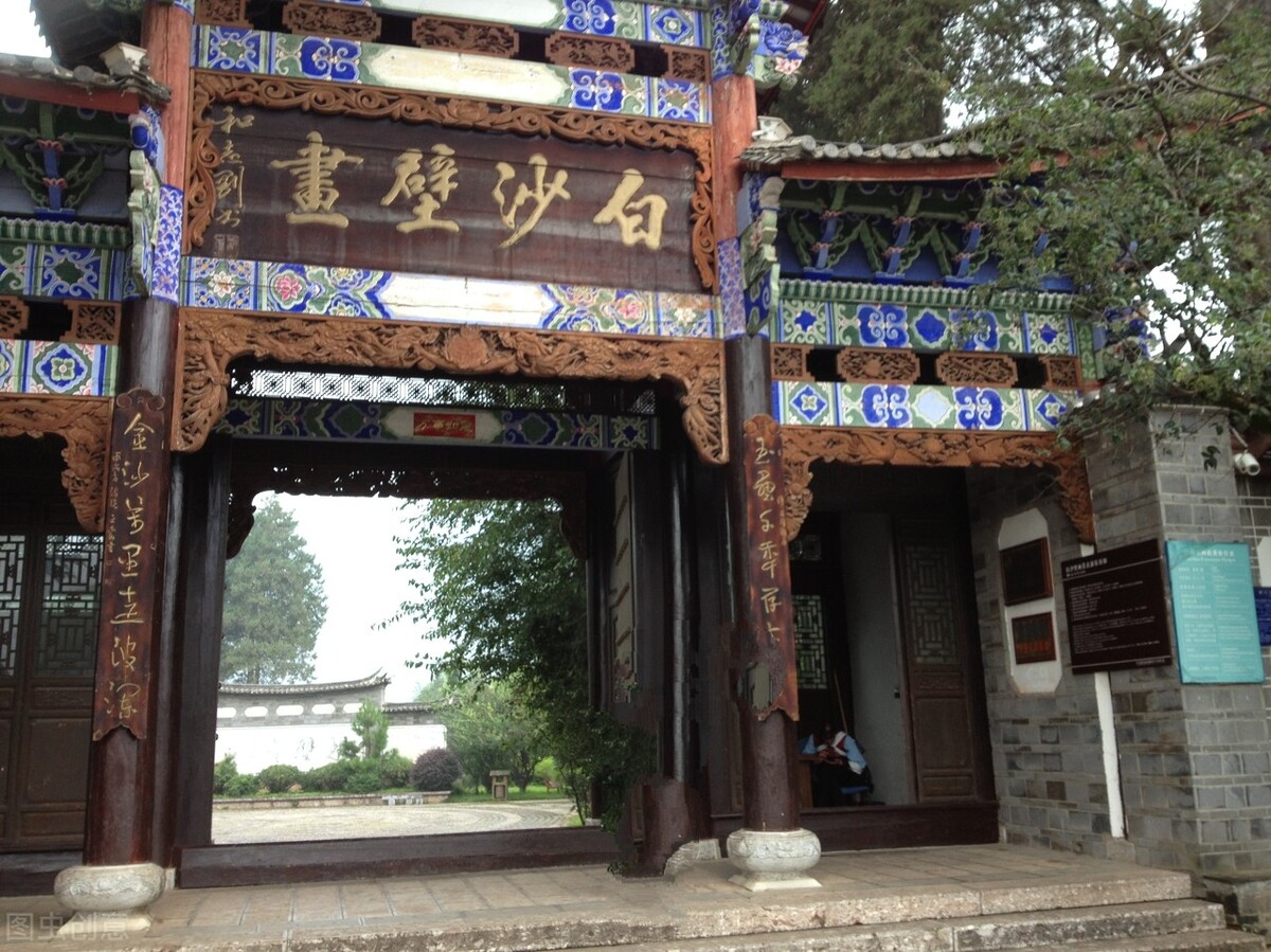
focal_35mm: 35
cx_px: 636
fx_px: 1285
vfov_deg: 40.7
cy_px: 476
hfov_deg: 52.6
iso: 50
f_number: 2.4
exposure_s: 1/60
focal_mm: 4.28
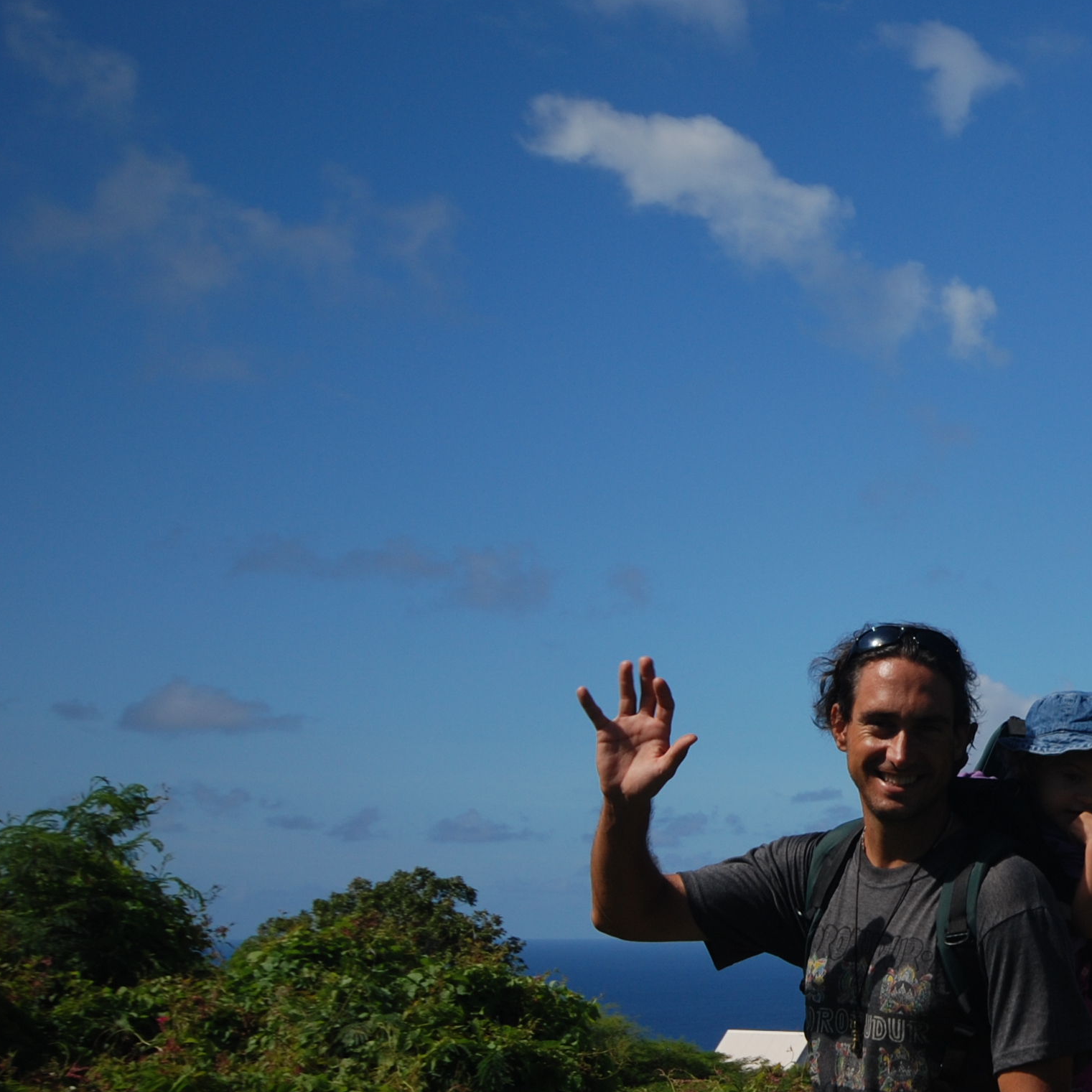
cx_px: 1277
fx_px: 2320
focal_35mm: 65
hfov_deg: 24.3
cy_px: 708
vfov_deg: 26.4
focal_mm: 20
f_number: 7.1
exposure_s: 1/200
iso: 100
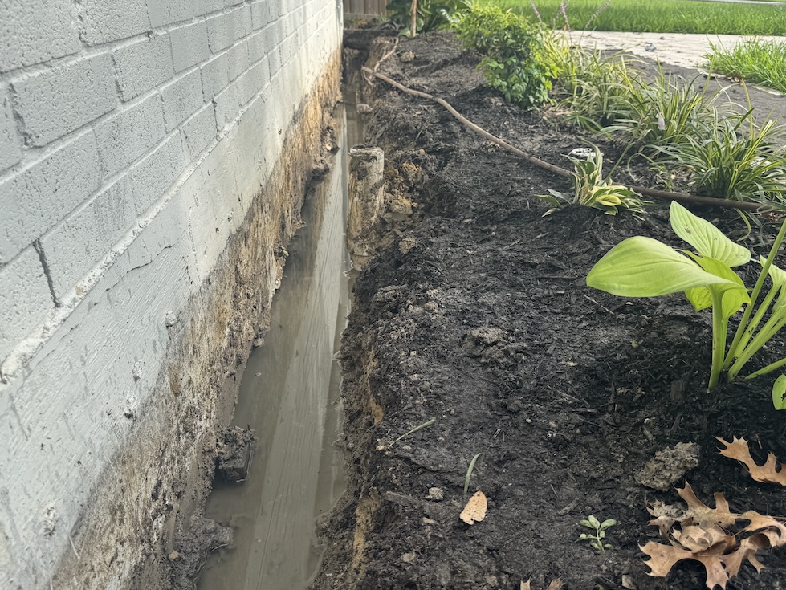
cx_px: 424
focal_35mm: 28
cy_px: 286
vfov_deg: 49.8
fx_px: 636
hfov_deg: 63.3
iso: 80
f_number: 1.78
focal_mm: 6.76
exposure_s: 1/832
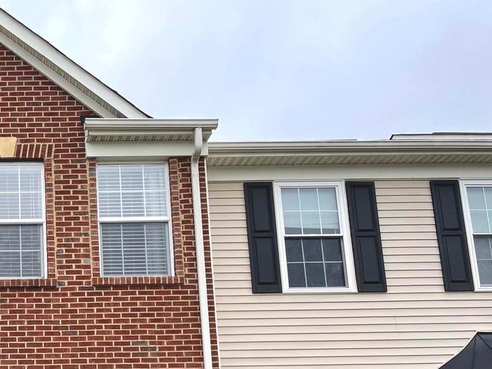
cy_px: 362
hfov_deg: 31.7
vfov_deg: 25.4
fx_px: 782
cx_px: -23
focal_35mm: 55
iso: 32
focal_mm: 4.2
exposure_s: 1/450
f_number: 1.6
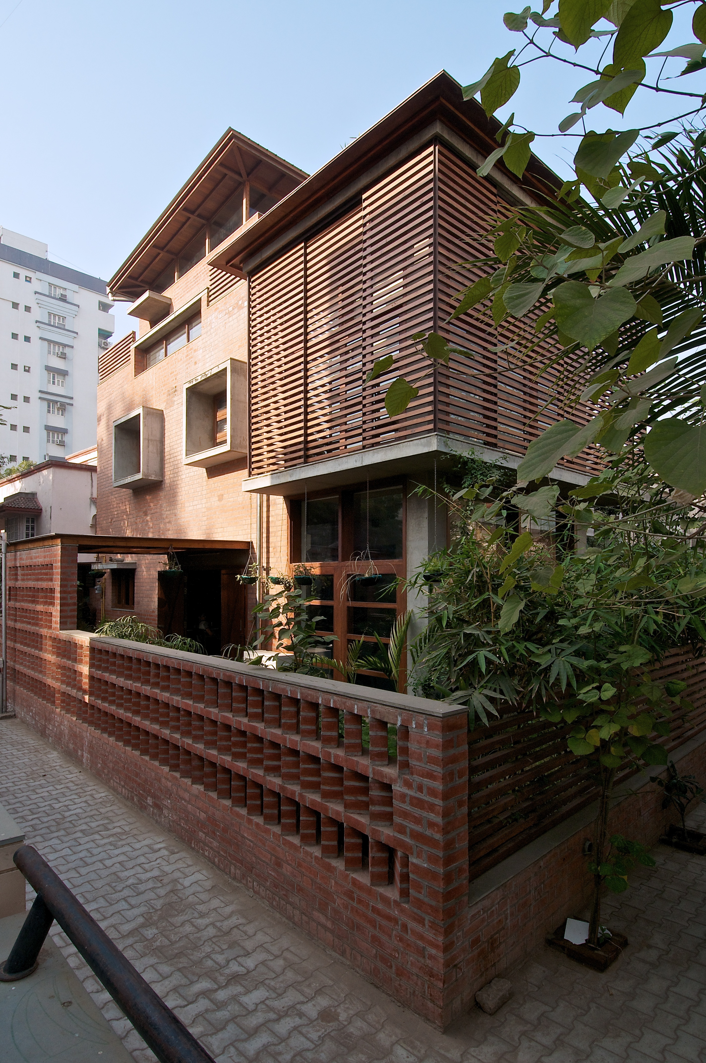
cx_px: 353
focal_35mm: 18
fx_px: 531
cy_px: 532
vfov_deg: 90.1
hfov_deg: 67.2
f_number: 18
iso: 250
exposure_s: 1/60
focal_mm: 12
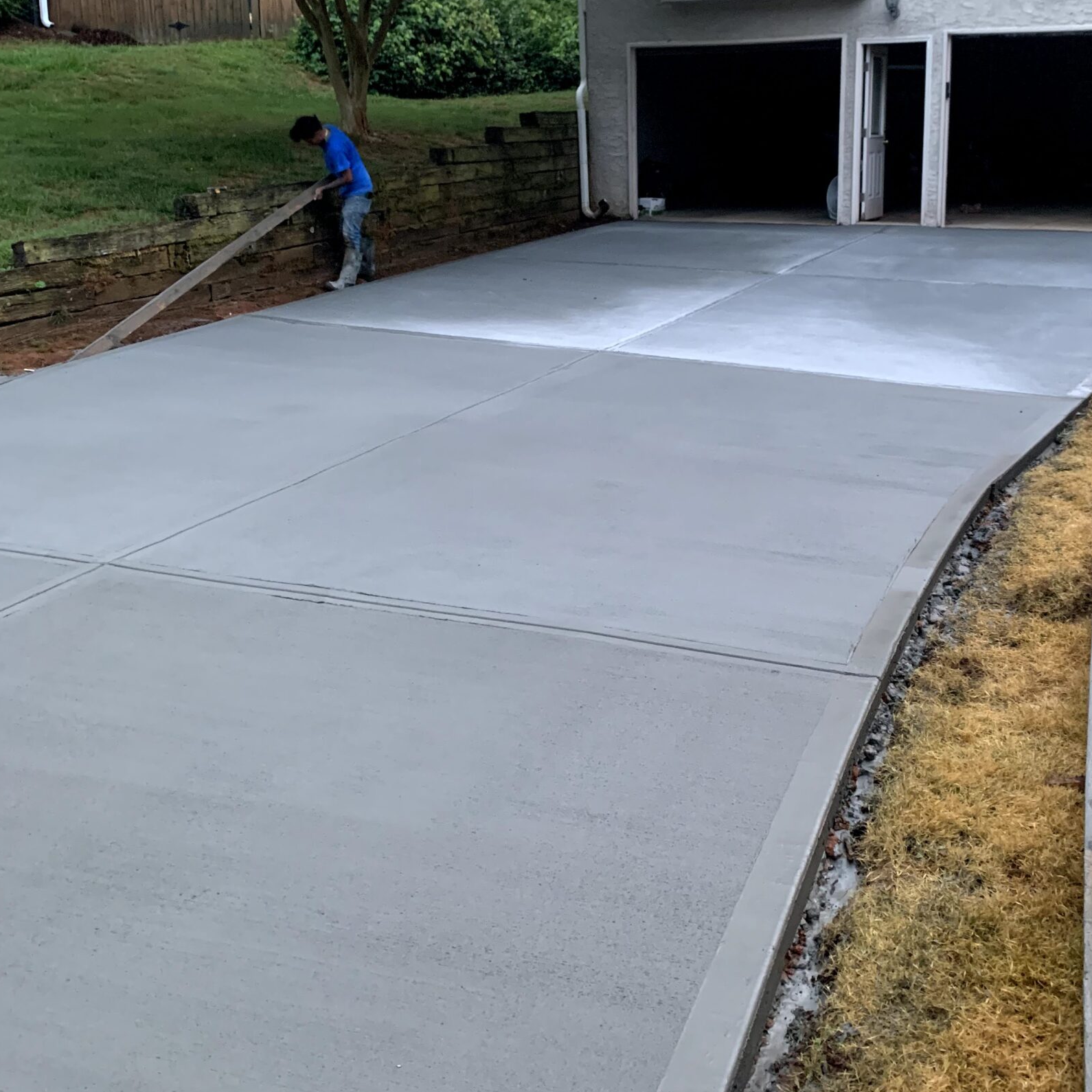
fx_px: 1321
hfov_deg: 44.7
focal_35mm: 37
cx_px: 641
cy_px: 372
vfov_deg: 44.3
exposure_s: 1/40
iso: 400
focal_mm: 4.25
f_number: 1.8
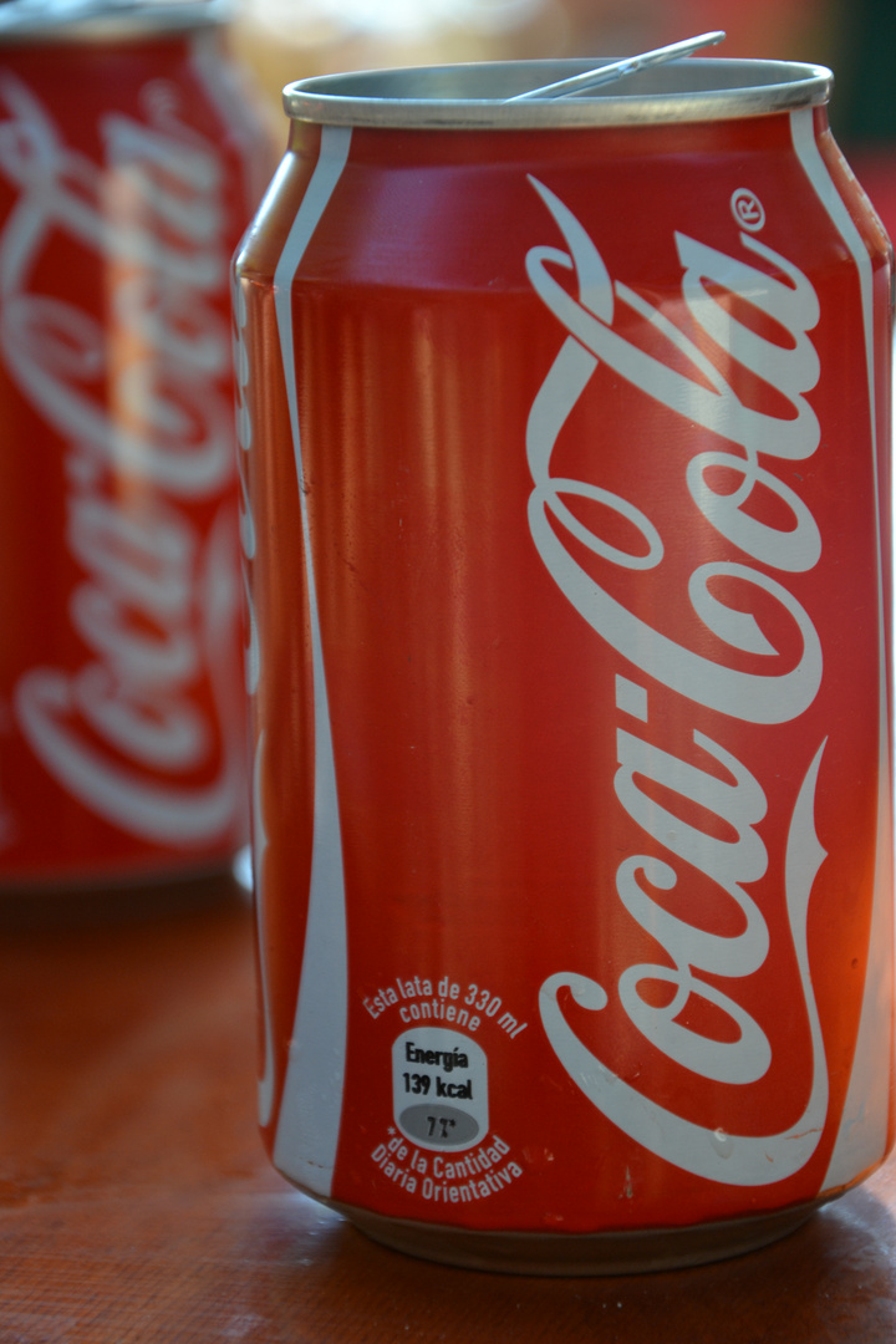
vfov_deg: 14.0
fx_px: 5488
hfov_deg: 9.3
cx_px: 448
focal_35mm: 147
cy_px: 672
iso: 320
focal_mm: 98
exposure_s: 1/125
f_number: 5.6
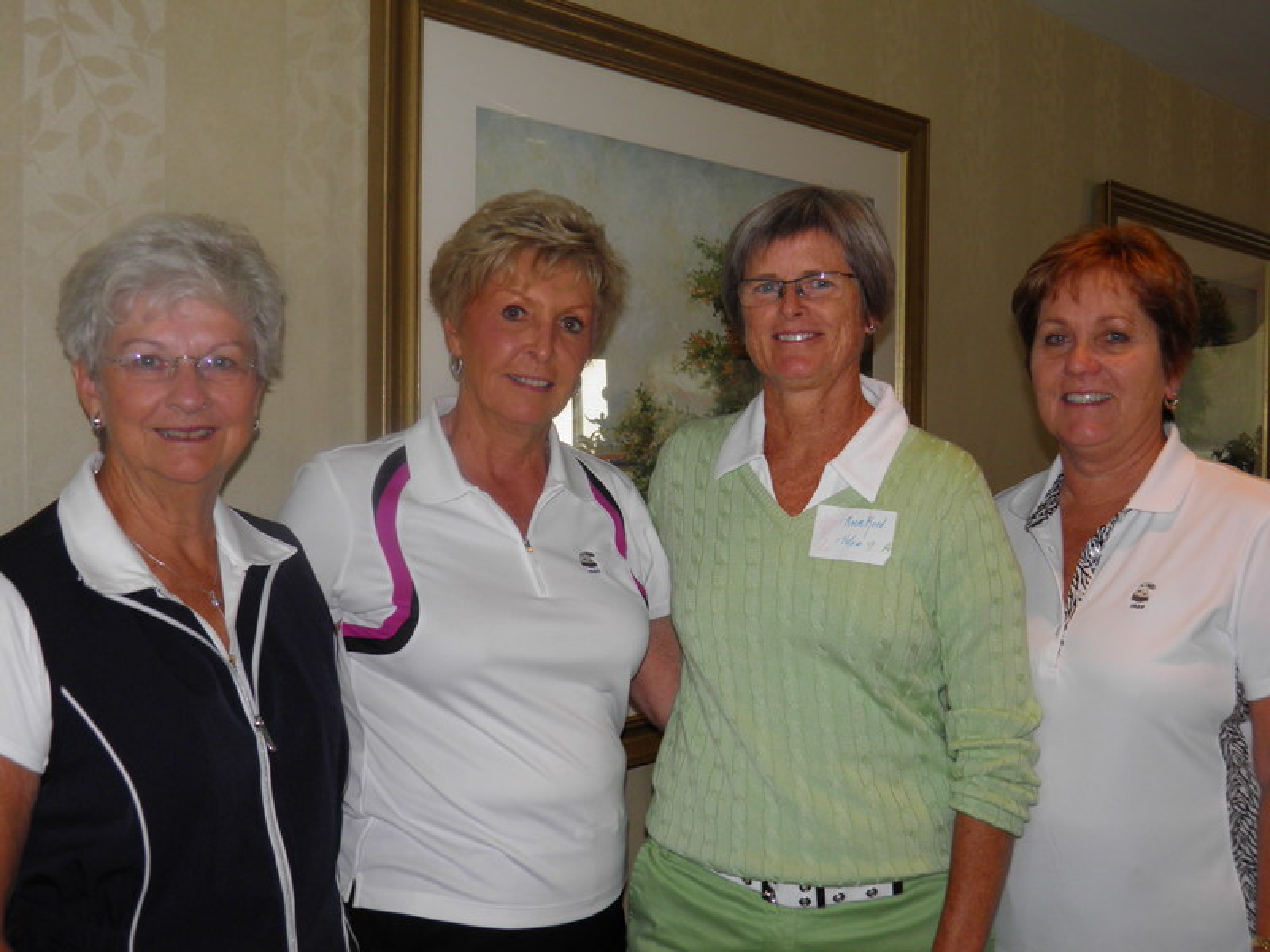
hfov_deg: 47.9
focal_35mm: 39
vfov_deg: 36.8
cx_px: 635
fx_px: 1431
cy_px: 476
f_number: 3.2
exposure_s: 1/60
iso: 100
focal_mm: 7.1
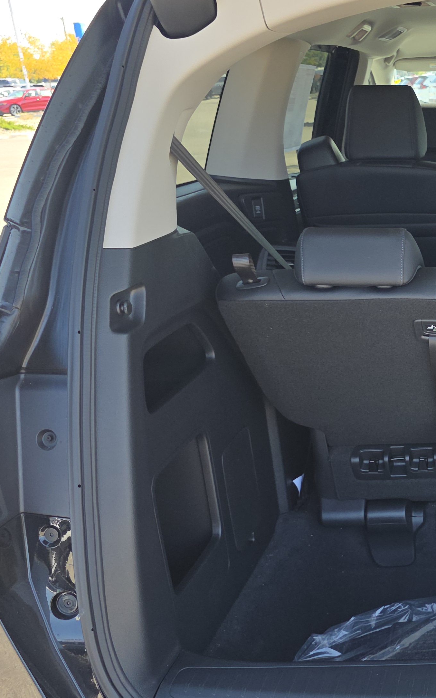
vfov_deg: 44.2
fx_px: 856
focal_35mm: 45
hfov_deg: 24.9
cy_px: 416
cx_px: 561
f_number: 1.7
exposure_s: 1/359
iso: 32
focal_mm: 6.3
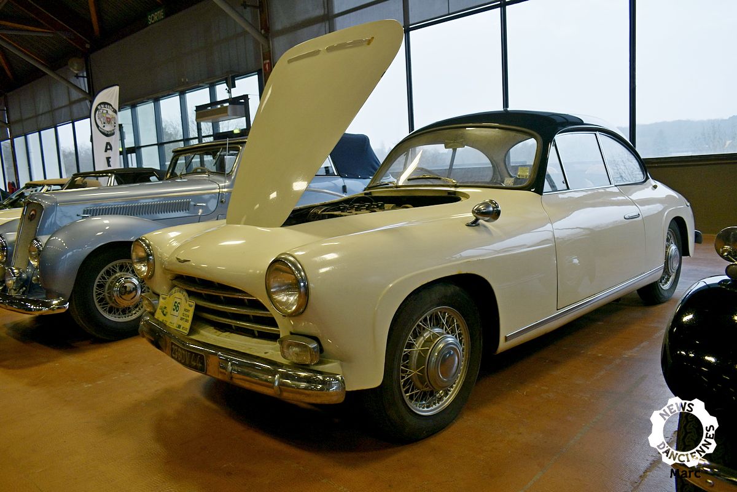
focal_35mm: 27
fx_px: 553
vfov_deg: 47.9
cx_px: 368
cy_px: 246
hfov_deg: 67.4
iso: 125
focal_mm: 18
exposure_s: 1/80
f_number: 4.5
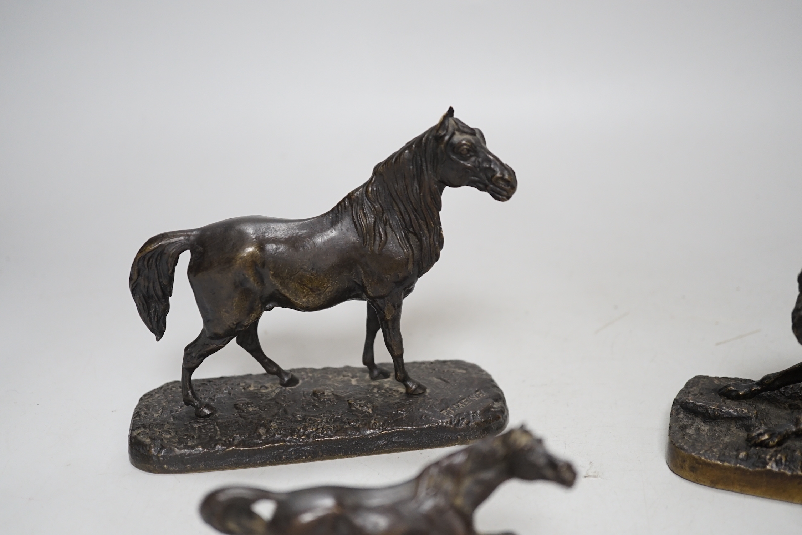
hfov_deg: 43.6
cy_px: 268
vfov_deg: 29.9
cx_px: 401
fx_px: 1002
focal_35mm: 45
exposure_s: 1/60
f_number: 3.5
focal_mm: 30
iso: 640
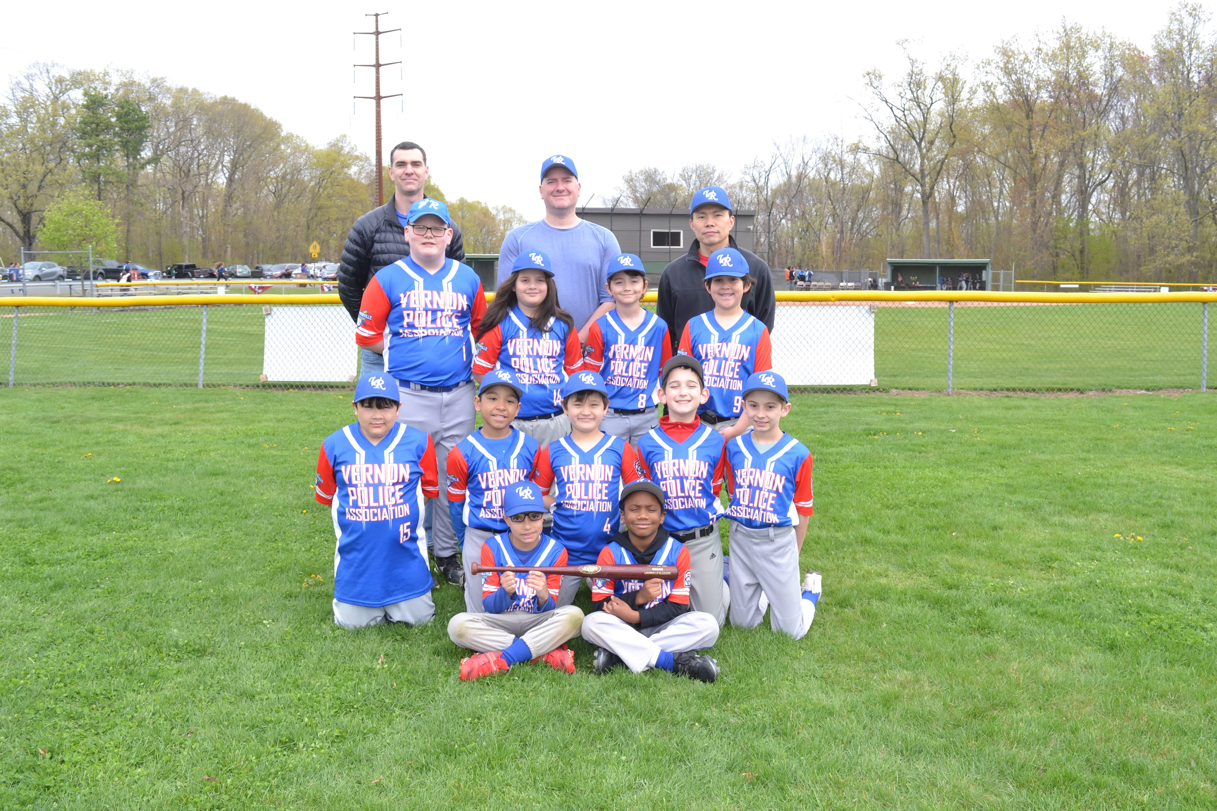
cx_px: 608
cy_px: 406
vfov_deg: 43.6
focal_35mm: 30
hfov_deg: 61.9
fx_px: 1014
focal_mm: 20
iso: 200
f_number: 8
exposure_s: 1/125
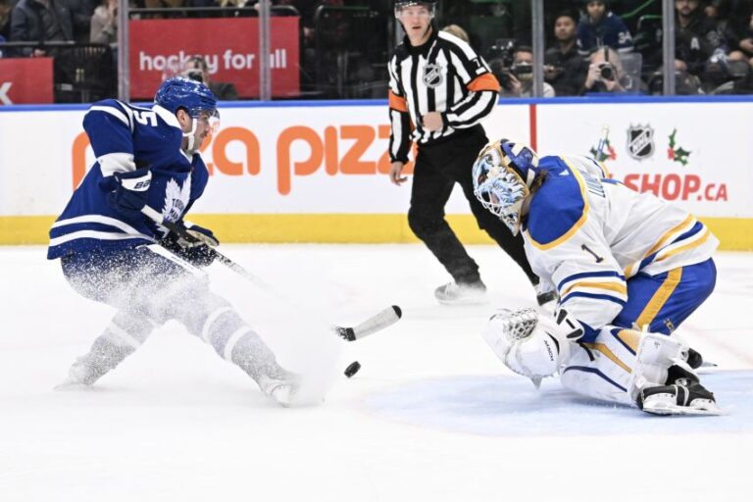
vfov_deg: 19.5
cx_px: 376
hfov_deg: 28.8
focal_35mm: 70
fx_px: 1464
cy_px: 251
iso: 3200
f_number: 3.5
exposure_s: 1/2000
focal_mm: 70
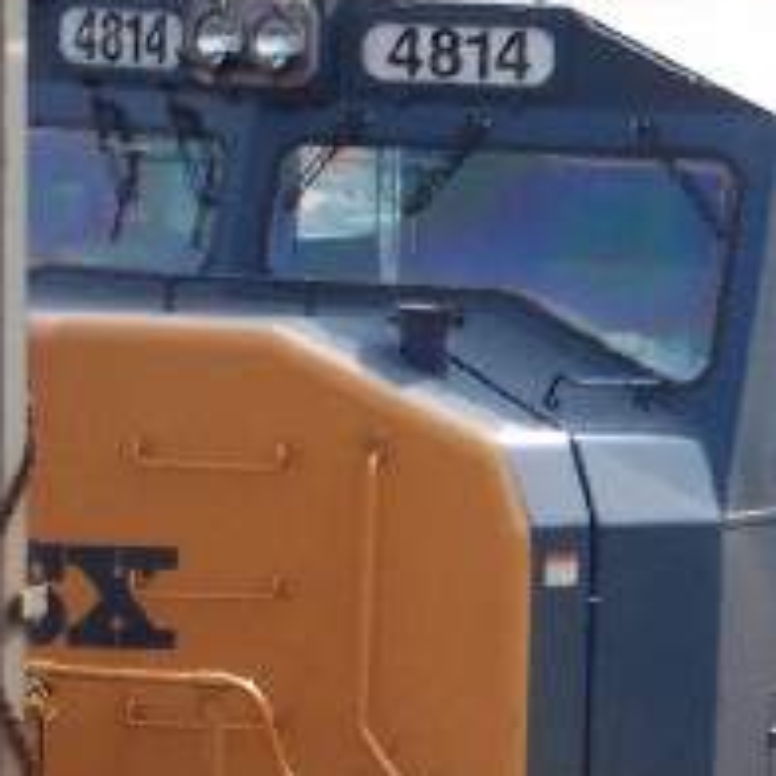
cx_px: 1413
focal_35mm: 412
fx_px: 10449
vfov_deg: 4.3
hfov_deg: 4.2
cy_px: 362
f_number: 4.8
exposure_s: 1/250
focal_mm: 24
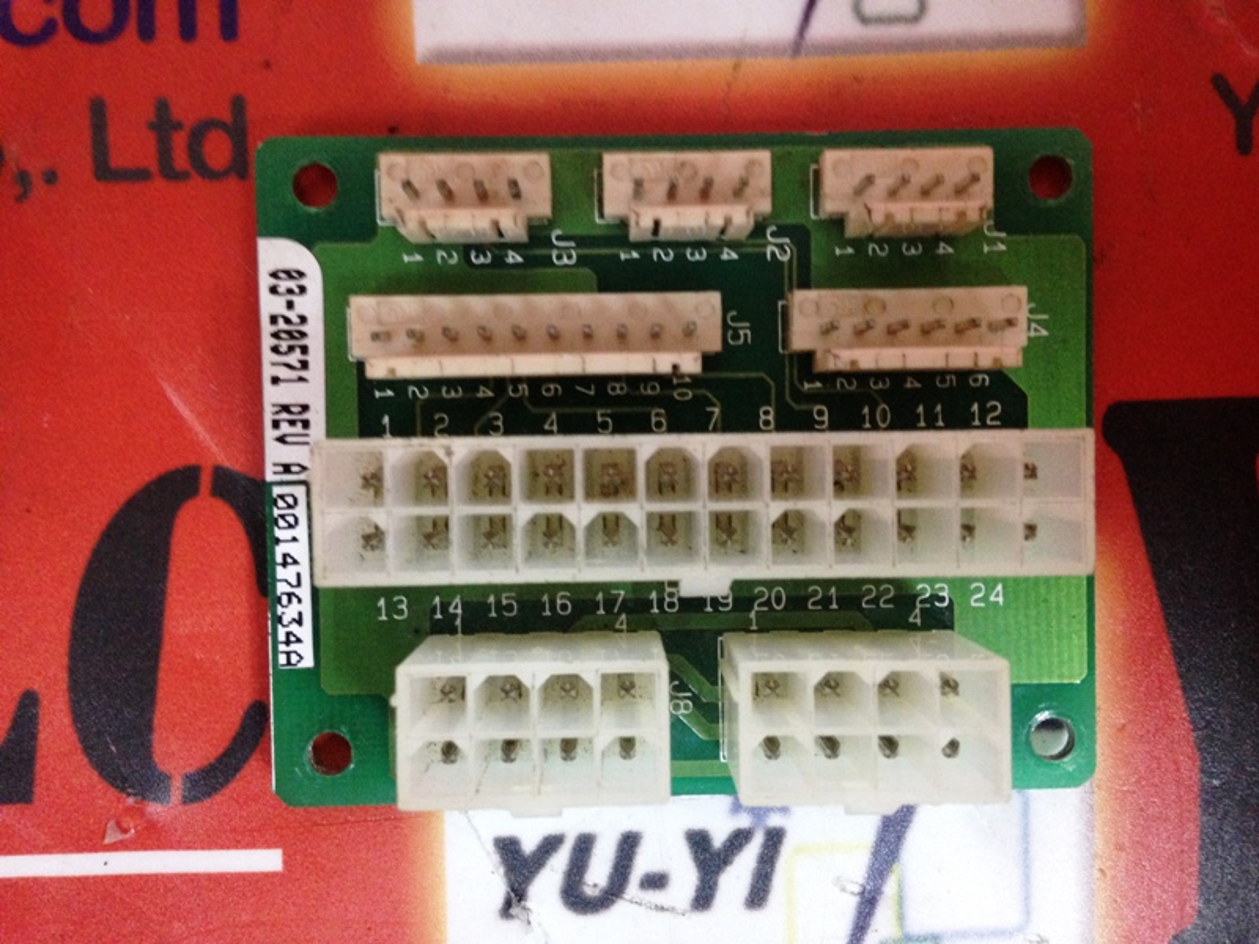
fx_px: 1200
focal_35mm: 33
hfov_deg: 55.4
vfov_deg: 42.9
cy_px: 472
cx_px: 630
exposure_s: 1/17
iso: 320
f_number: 2.4
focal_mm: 4.12
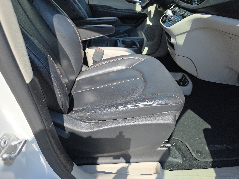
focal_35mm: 23
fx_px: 159
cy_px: 90
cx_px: 120
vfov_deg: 58.9
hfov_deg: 73.9
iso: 80
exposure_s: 1/3455
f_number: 1.7
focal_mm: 6.3
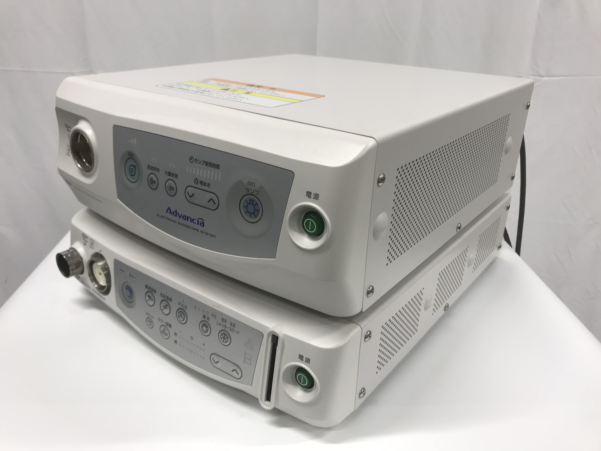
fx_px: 486
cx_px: 300
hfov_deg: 63.4
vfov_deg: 49.7
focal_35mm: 28
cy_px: 226
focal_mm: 3.99
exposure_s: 1/60
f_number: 1.8
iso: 32
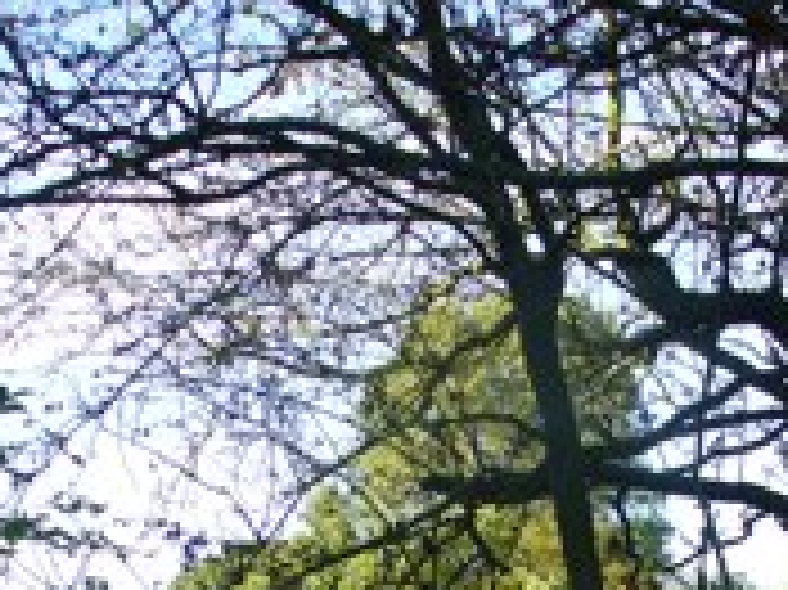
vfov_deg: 17.2
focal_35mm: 82
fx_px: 1865
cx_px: 408
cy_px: 694
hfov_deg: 23.9
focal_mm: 6.1
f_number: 2.8
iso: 80
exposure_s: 1/400
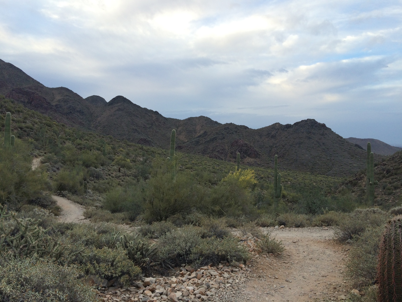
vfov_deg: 48.2
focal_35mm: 29
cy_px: 151
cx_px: 201
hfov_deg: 61.7
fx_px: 337
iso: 32
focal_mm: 4.15
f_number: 2.2
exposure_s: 1/165
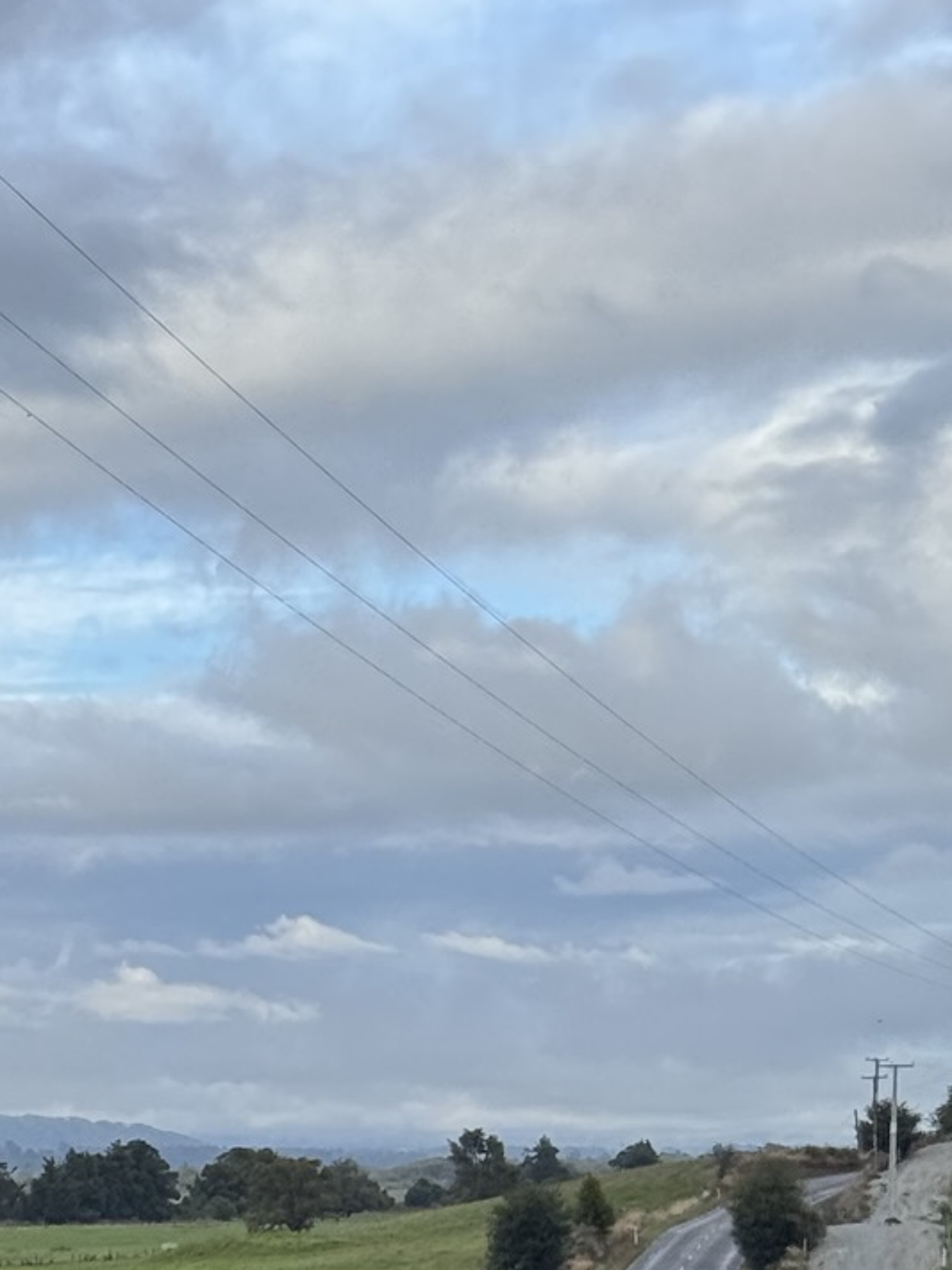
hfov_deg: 10.7
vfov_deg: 14.1
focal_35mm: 135
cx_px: -305
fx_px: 4952
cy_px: 1567
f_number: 1.78
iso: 64
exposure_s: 1/1597
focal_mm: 6.76
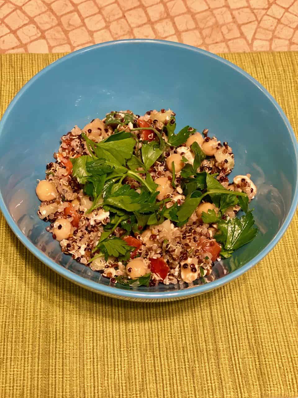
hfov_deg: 28.0
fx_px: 597
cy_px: 199
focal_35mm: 52
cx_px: 149
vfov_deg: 36.8
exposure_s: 1/40
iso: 320
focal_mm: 6
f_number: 2
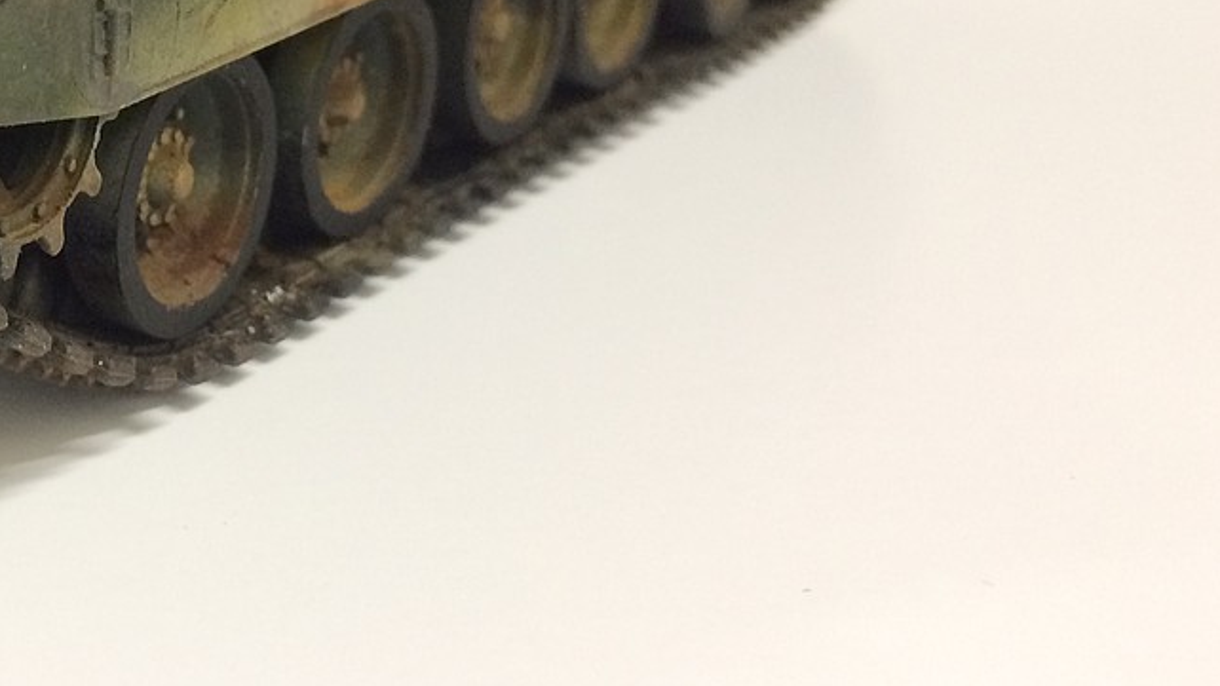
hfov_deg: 31.1
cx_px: 27
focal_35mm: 63
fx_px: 2038
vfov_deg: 18.2
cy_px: -129
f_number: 2.2
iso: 200
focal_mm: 4.15
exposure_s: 1/30
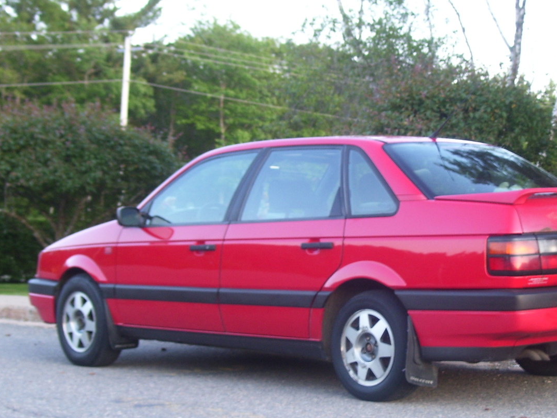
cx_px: 380
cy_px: 251
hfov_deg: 22.9
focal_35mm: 85
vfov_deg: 17.4
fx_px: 1368
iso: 80
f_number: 3.4
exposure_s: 1/8
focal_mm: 9.4
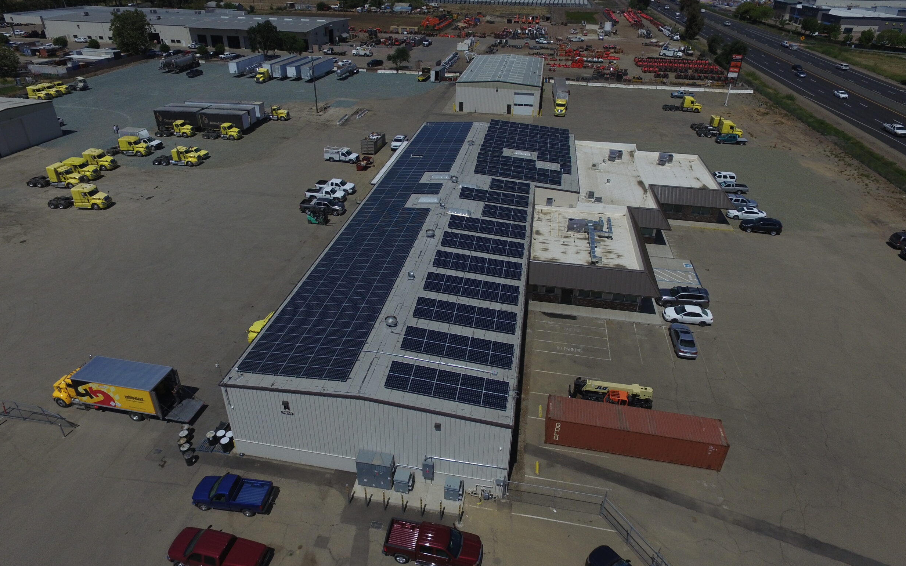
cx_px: 444
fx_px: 543
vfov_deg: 54.9
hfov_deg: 79.6
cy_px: 245
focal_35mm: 22
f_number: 2.8
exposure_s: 1/4098
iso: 100
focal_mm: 3.61
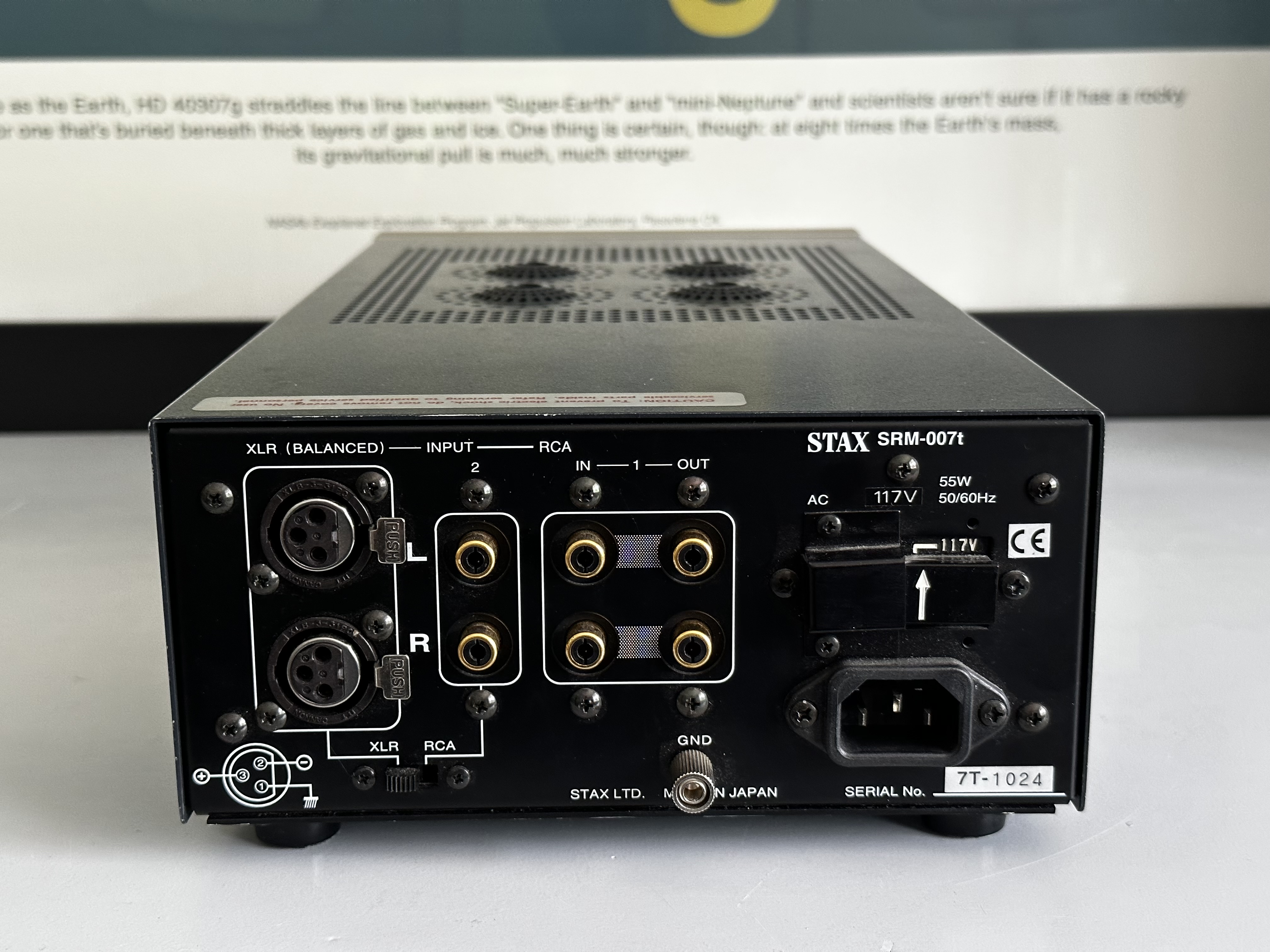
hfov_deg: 39.7
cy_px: 476
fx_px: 1761
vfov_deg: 30.3
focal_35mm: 48
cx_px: 635
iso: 250
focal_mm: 6.86
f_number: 1.78
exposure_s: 1/46
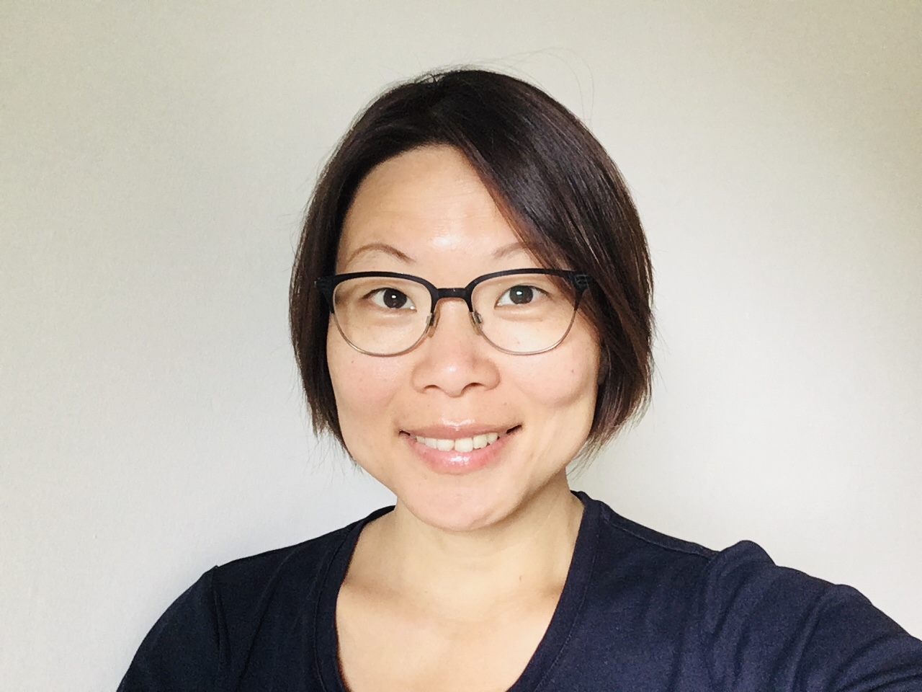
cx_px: 461
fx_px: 826
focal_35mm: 31
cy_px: 346
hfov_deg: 58.4
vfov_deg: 45.4
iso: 125
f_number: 2.4
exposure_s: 1/33
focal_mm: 2.15
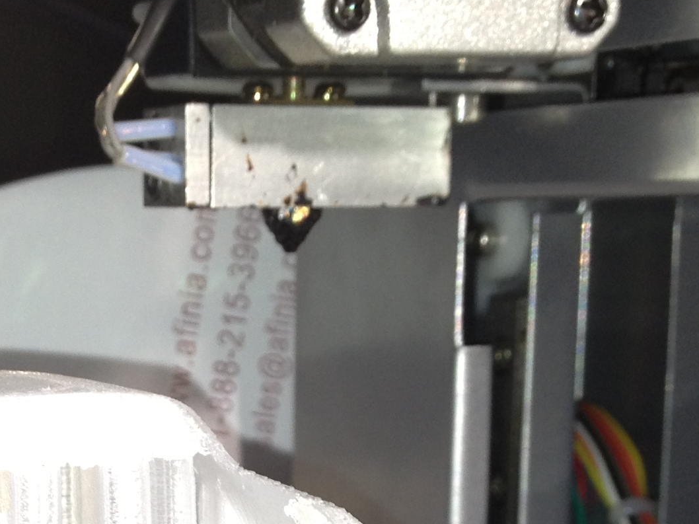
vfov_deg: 13.2
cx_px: 157
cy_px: 709
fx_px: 2180
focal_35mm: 108
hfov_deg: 18.1
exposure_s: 1/54
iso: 50
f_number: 2.4
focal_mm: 4.28
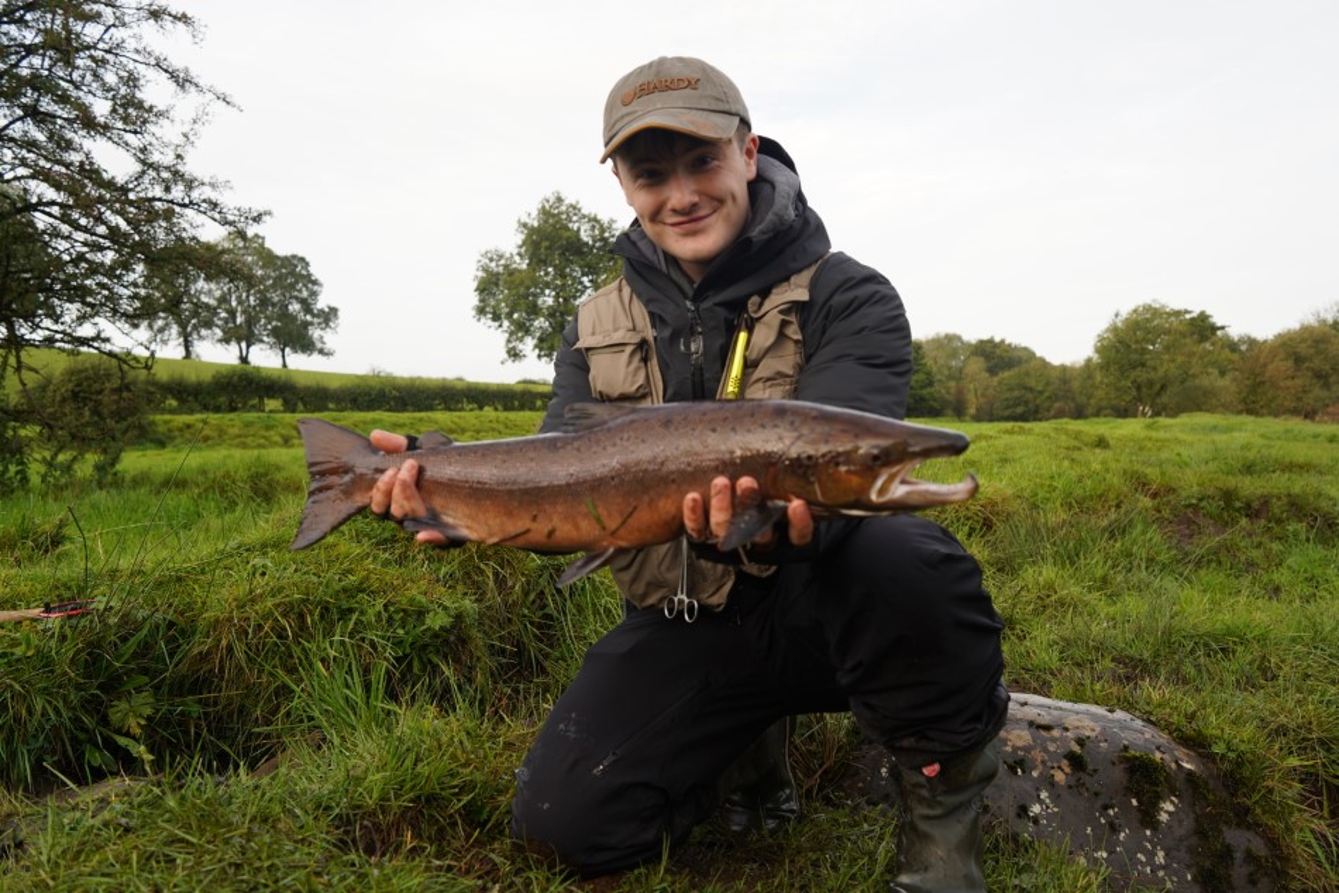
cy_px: 446
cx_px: 670
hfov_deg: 63.7
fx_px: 1078
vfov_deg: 44.9
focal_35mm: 29
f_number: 5.6
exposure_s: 1/125
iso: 100
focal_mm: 29
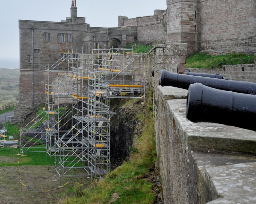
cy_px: 97
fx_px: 500
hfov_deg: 28.7
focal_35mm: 66
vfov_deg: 23.1
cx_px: 136
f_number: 10
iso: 800
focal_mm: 52
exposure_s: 1/125
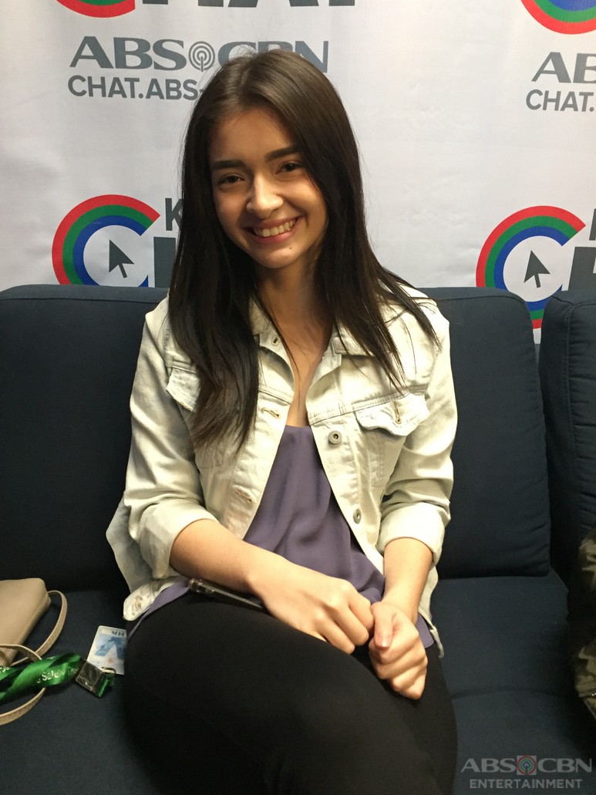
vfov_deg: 60.0
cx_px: 290
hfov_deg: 46.8
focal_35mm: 30
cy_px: 391
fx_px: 689
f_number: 2.2
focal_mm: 4.15
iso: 250
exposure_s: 1/30
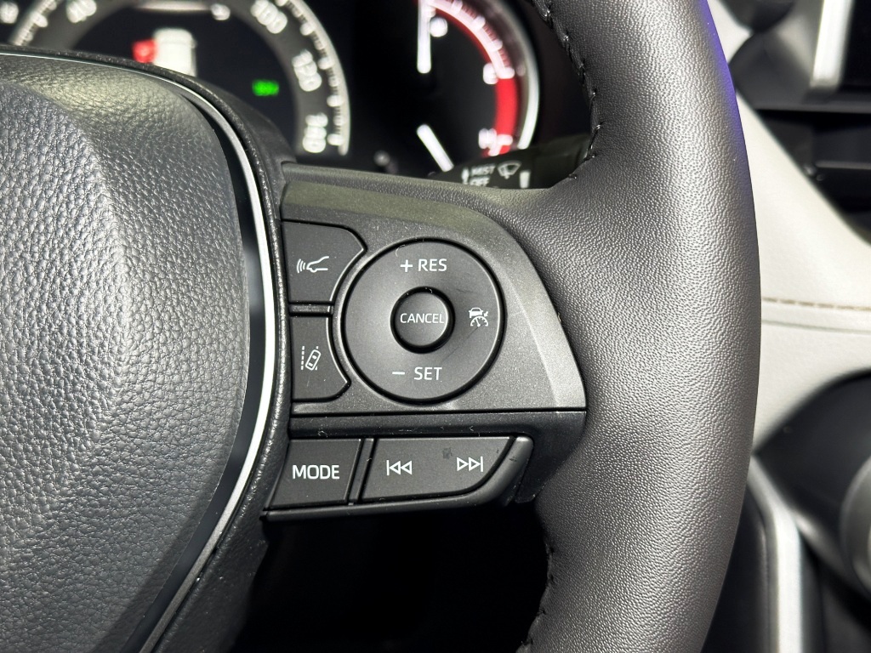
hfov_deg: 39.7
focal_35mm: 48
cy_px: 326
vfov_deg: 30.3
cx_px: 436
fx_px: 1208
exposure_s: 1/40
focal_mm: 6.86
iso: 320
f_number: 1.78
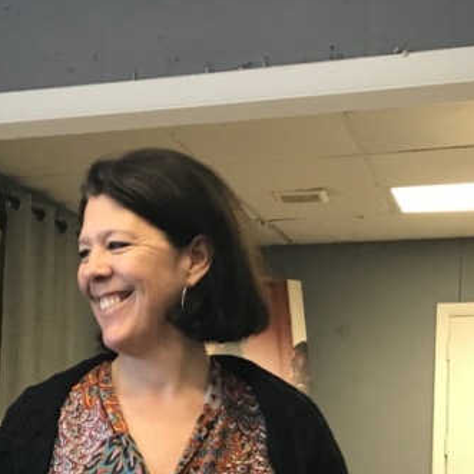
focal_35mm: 77
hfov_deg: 21.9
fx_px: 1193
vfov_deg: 21.6
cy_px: 478
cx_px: 36
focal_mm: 3.99
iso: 40
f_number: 1.8
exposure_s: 1/30
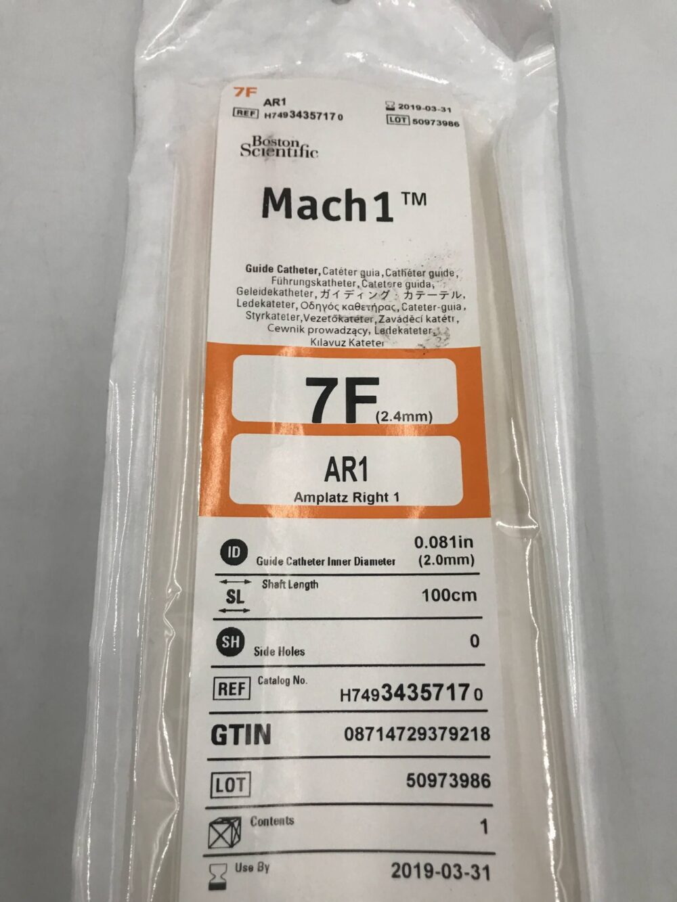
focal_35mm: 28
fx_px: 730
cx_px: 338
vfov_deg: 63.4
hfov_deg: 49.8
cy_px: 451
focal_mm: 3.99
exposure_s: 1/40
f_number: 1.8
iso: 20
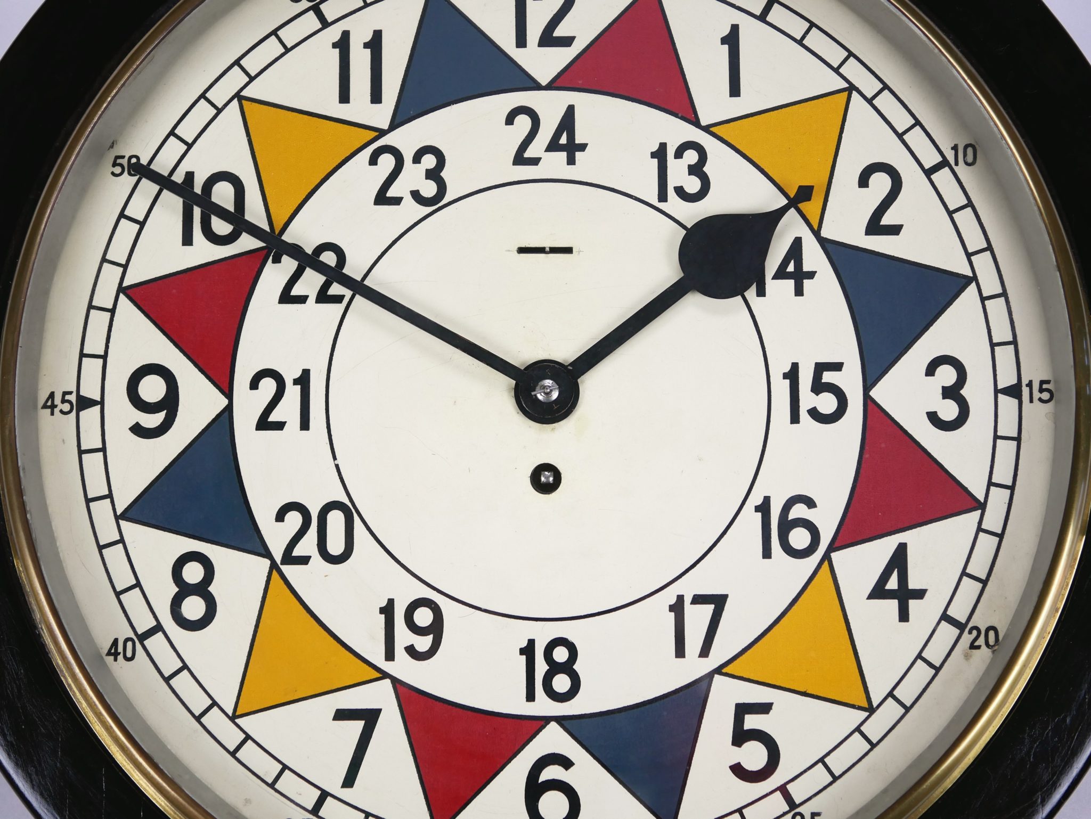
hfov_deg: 32.2
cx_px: 546
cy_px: 410
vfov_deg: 24.4
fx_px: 1892
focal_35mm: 60
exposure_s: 1/320
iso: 800
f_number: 2.8
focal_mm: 30
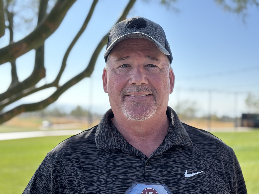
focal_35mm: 52
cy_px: 97
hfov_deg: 36.8
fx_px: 389
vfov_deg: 28.0
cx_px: 130
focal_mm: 5.96
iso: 32
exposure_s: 1/1017
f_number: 1.6
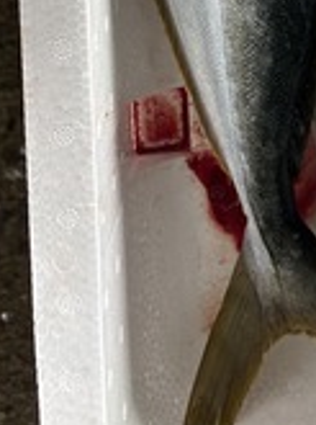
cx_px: 441
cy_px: -155
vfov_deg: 21.8
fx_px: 965
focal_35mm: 79
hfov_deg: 17.2
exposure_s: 1/68
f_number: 1.6
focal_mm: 5.96
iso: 125
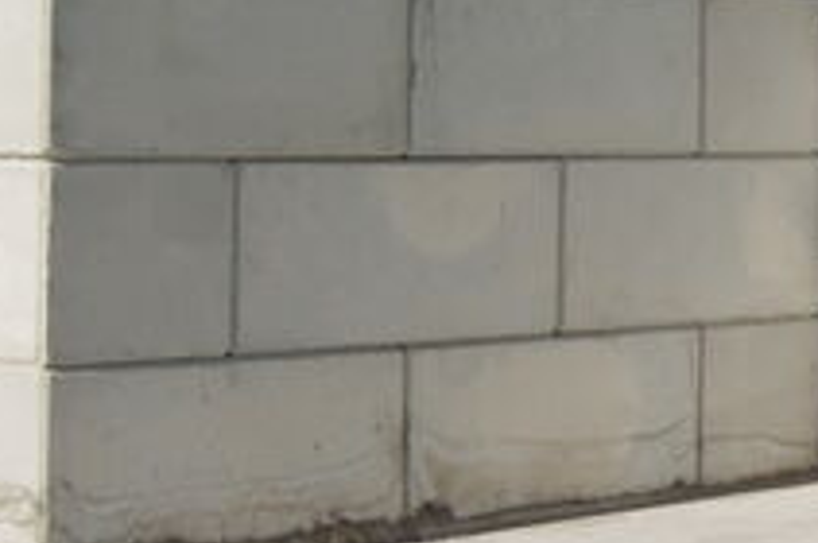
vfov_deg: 6.8
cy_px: -101
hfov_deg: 9.9
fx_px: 4512
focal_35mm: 199
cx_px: 1398
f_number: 13
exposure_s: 1/250
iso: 100
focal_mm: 35
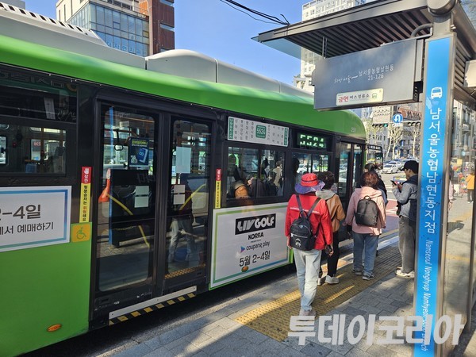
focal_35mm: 23
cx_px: 238
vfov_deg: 58.9
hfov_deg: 73.9
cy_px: 178
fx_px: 316
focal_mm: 5.4
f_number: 1.8
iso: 25
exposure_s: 1/397
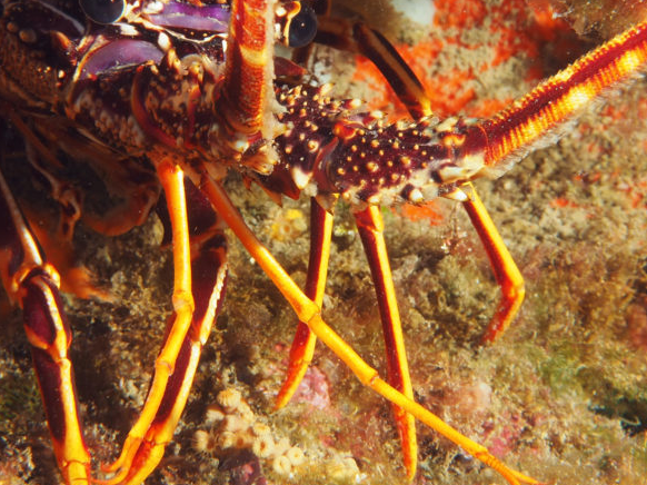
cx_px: 370
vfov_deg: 9.0
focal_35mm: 165
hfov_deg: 12.0
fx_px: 3083
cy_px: 157
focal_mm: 40
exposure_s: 1/80
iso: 320
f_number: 11
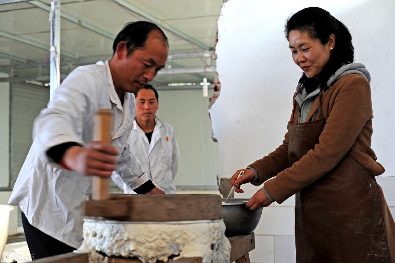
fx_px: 548
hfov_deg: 39.6
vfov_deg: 27.0
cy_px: 132
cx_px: 198
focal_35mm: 50
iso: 400
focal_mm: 50
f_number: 3.5
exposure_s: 1/80
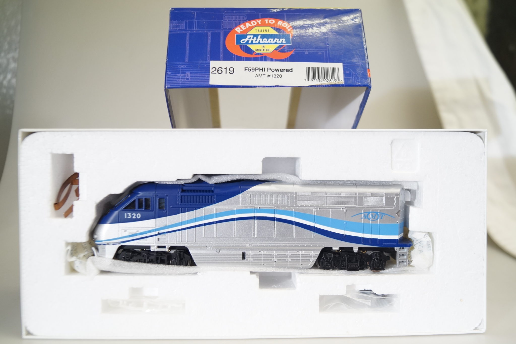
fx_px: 516
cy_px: 172
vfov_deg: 36.9
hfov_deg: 53.1
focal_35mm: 36
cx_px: 258
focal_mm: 24
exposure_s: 1/160
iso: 500
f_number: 4
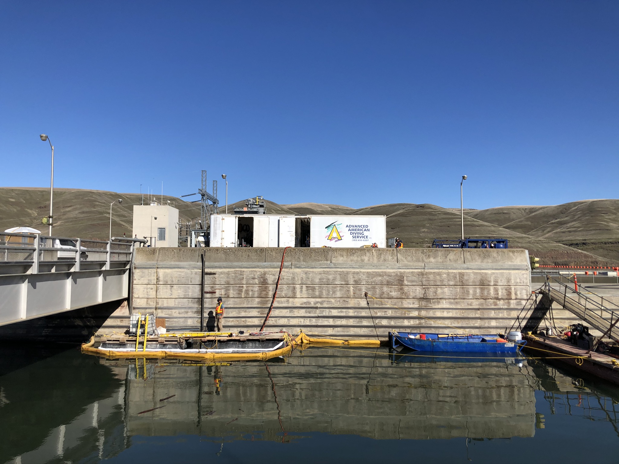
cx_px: 310
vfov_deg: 49.7
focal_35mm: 28
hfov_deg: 63.4
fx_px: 501
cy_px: 232
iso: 20
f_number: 1.8
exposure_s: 1/2825
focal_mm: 3.99
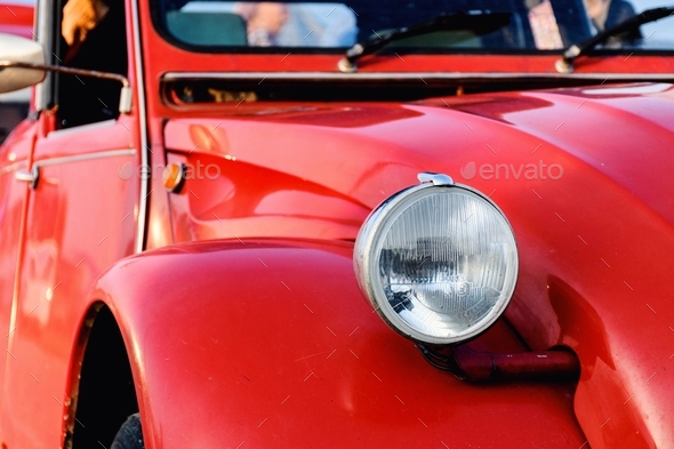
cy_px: 224
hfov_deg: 21.9
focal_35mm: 93
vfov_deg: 14.7
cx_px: 337
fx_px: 1741
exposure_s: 1/640
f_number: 5
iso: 400
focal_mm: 62
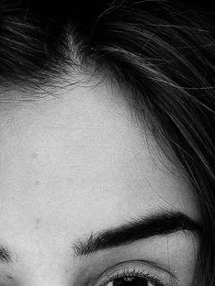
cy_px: 417
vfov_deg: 9.3
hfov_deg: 7.2
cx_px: 6
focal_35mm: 207
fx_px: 1714
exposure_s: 1/125
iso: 100
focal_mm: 55
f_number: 2.8
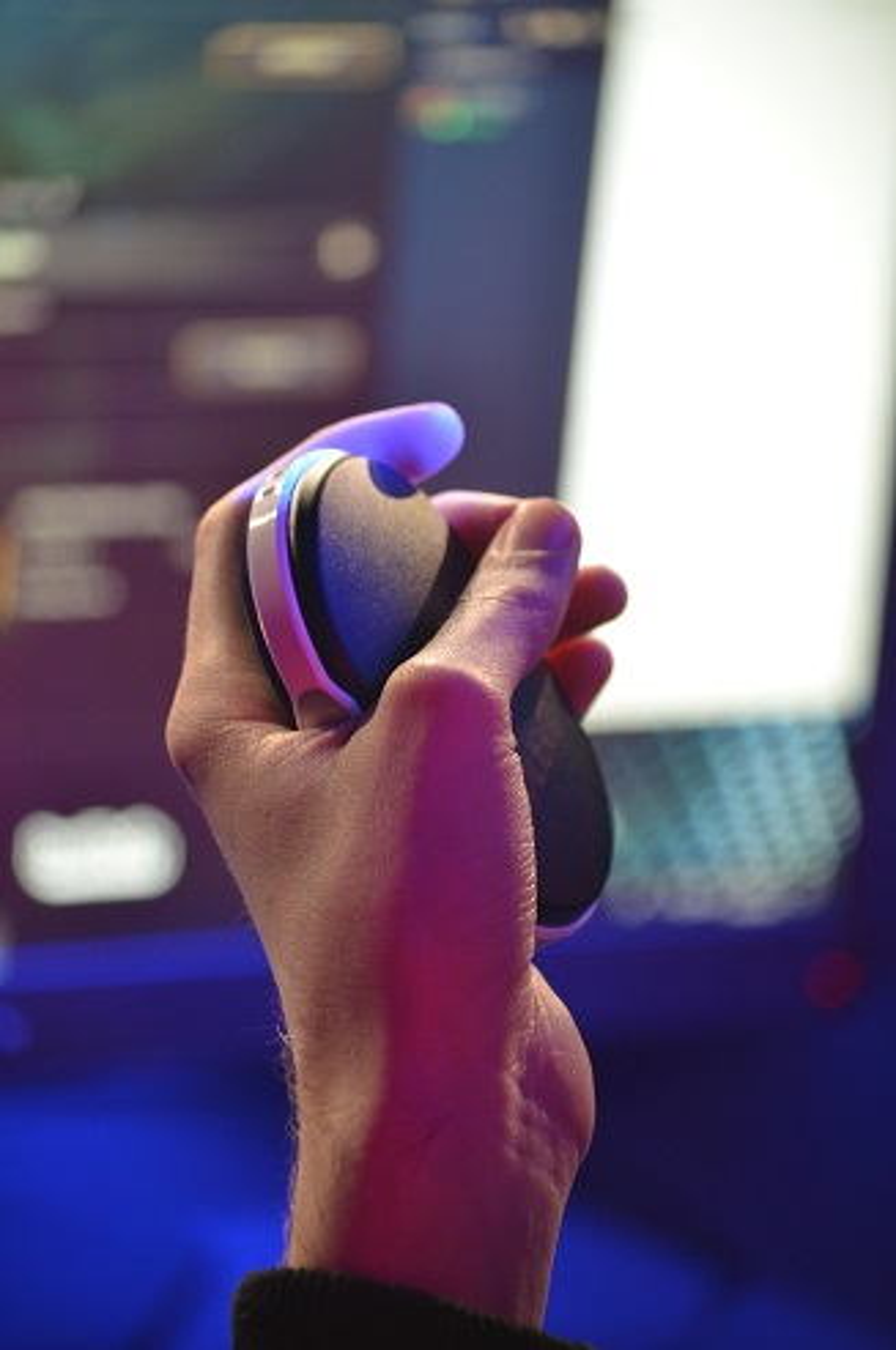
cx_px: 448
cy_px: 675
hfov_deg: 7.9
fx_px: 6518
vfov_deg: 11.8
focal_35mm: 174
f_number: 4.8
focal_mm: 116
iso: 1400
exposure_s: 1/50
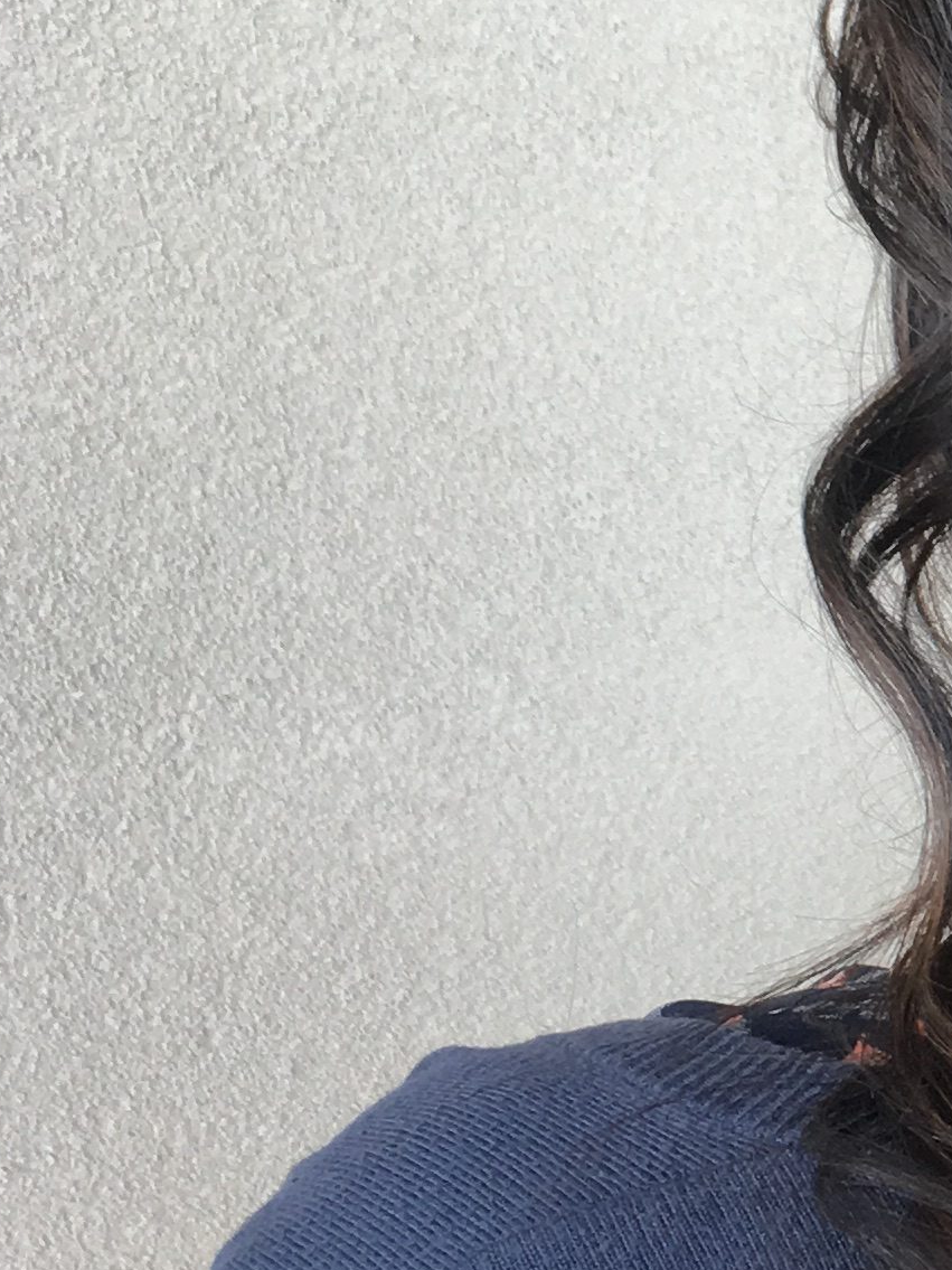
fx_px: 3778
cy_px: 425
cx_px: 1549
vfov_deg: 19.0
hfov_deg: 13.3
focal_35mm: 103
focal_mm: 4.15
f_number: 2.2
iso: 40
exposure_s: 1/120
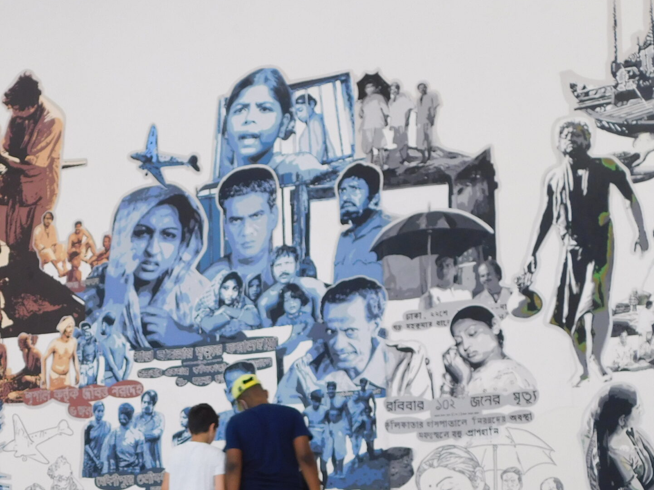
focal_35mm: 71
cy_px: 399
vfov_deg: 20.5
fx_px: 1342
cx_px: 131
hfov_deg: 26.9
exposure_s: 1/40
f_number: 3.6
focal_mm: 7.1
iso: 125
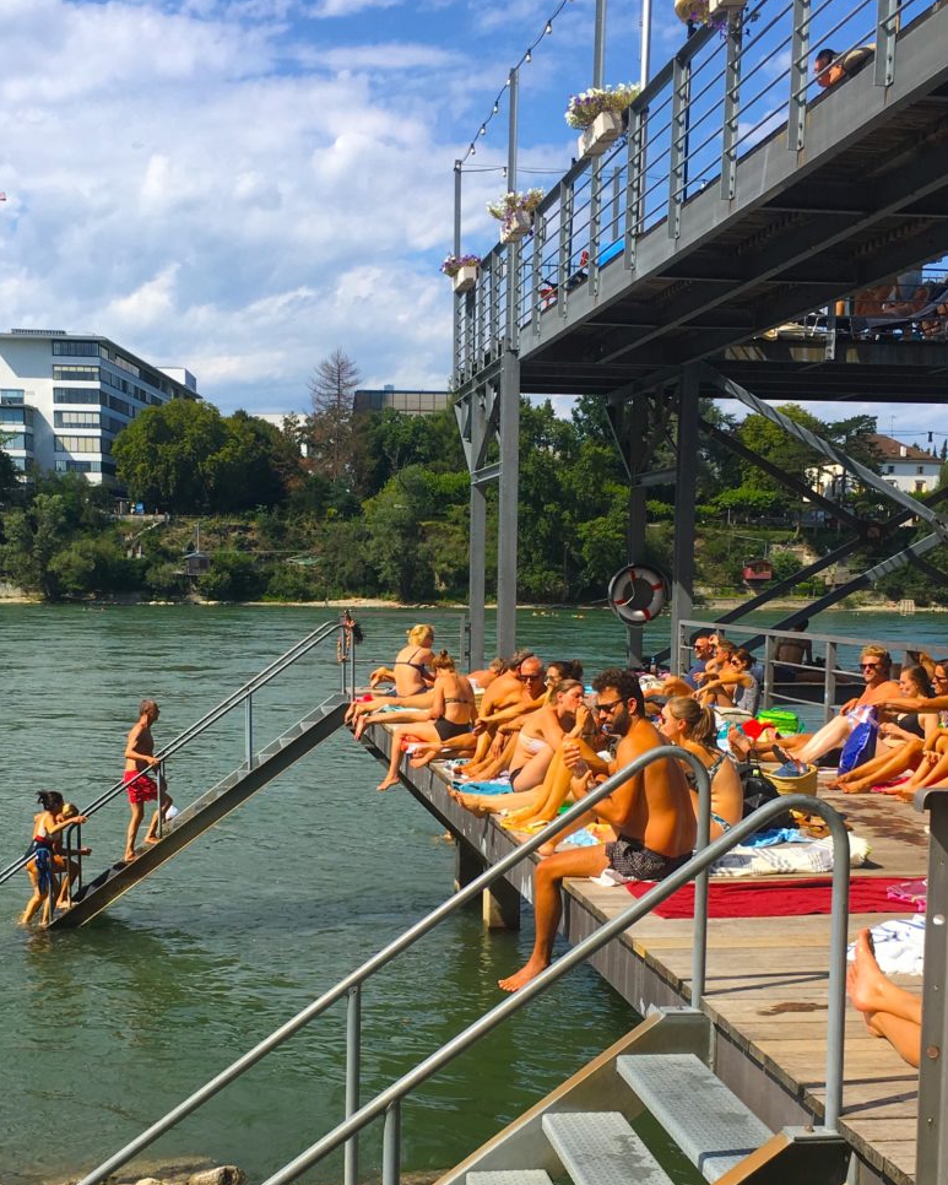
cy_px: 757
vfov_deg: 40.8
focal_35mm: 45
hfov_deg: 33.4
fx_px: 1578
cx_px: 435
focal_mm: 4.15
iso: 25
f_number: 2.2
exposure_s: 1/1748
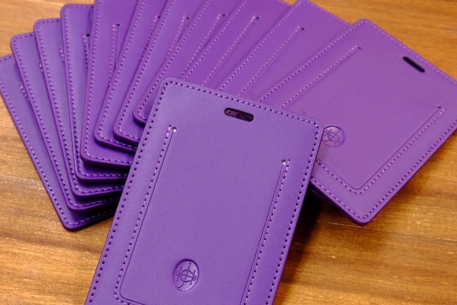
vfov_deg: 20.0
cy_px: 177
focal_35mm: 68
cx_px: 221
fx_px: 863
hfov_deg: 29.6
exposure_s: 1/15
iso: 2000
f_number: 7.1
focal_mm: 32.9
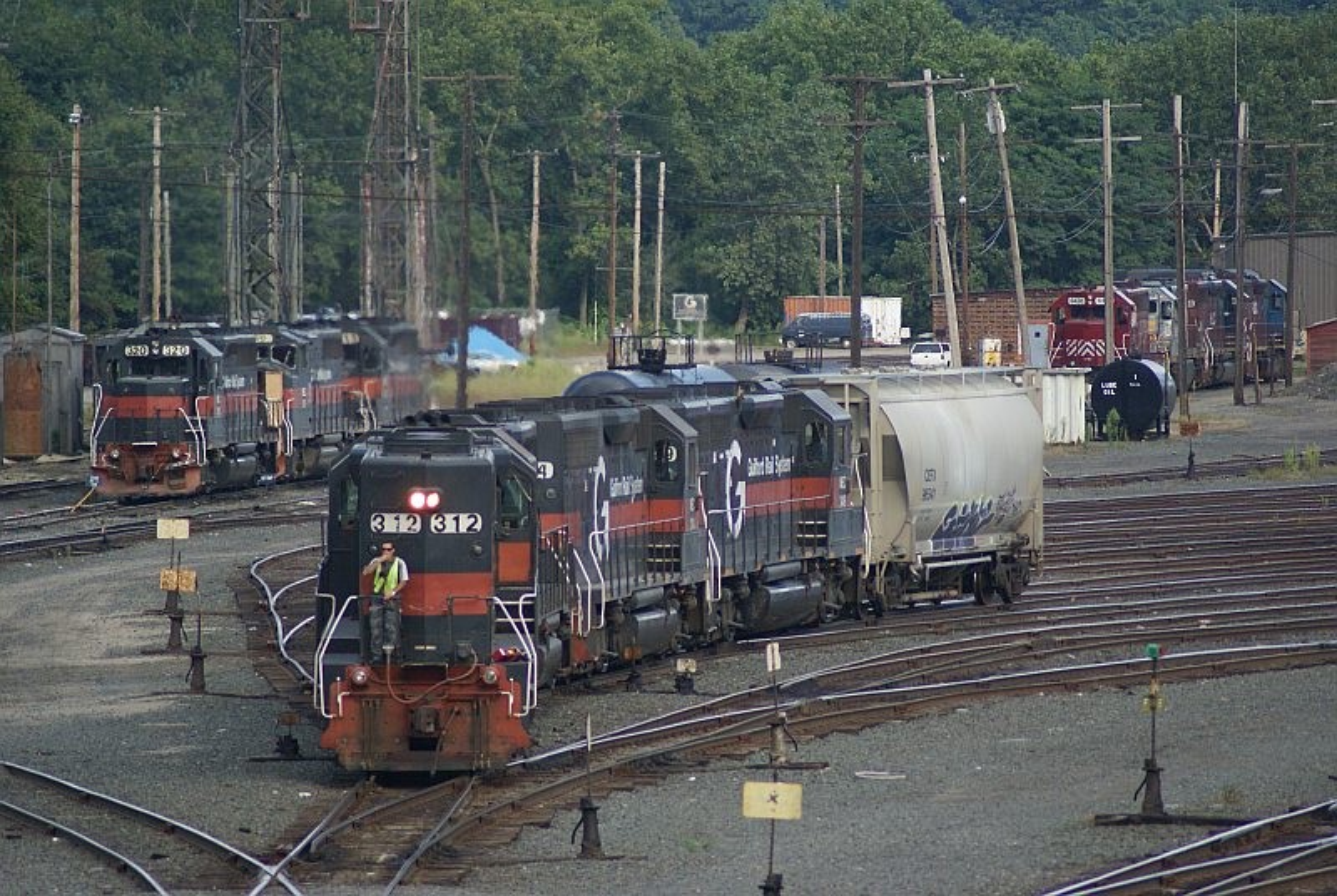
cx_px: 668
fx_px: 13947
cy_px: 448
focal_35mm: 375
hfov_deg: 5.5
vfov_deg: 3.7
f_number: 5
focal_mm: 250
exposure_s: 1/500
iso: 250
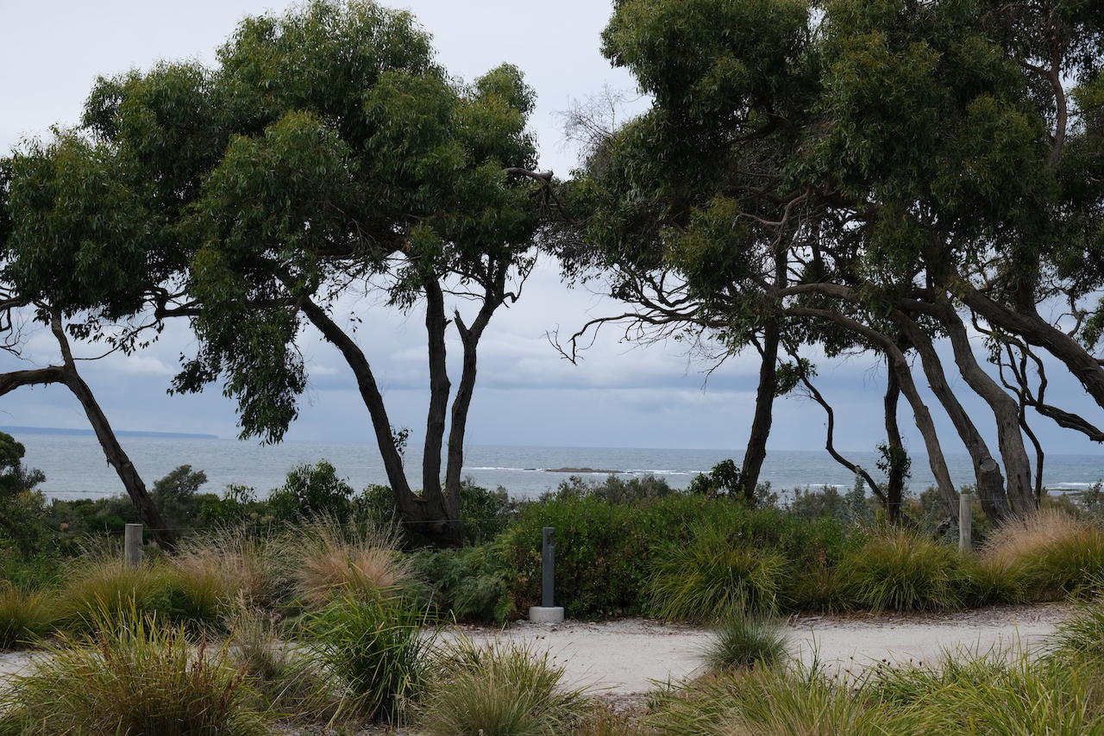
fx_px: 1810
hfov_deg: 33.9
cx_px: 552
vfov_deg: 23.0
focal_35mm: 59
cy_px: 368
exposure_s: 1/420
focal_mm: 39
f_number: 8
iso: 400
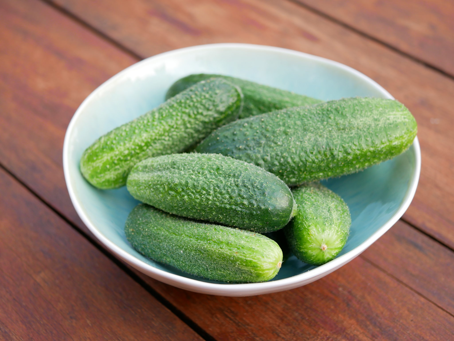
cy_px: 170
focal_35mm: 60
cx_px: 227
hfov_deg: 32.2
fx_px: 787
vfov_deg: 24.4
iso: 200
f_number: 2.8
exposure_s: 1/80
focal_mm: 30
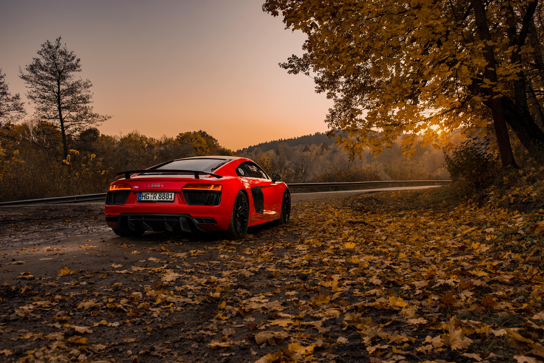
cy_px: 182
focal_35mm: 34
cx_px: 272
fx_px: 514
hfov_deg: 55.8
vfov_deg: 38.9
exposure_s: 1/15
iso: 160
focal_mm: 34
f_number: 5.6
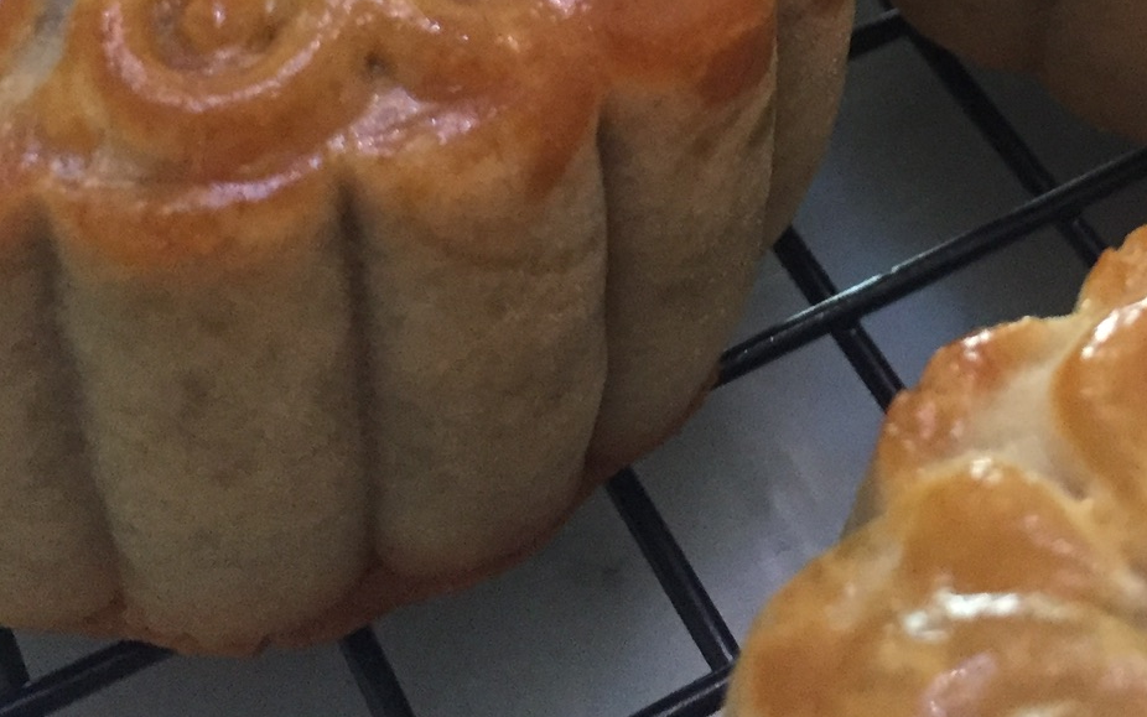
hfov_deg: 30.0
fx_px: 2126
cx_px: 733
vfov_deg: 17.9
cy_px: -223
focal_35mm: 68
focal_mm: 4.15
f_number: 2.2
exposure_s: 1/20
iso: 250
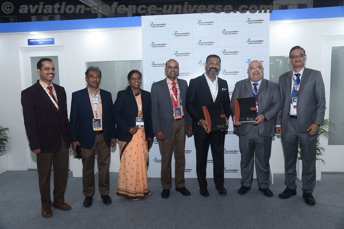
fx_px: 287
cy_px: 114
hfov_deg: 61.9
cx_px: 172
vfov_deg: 43.6
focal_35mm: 30
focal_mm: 30
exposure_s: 1/160
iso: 800
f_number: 5.6
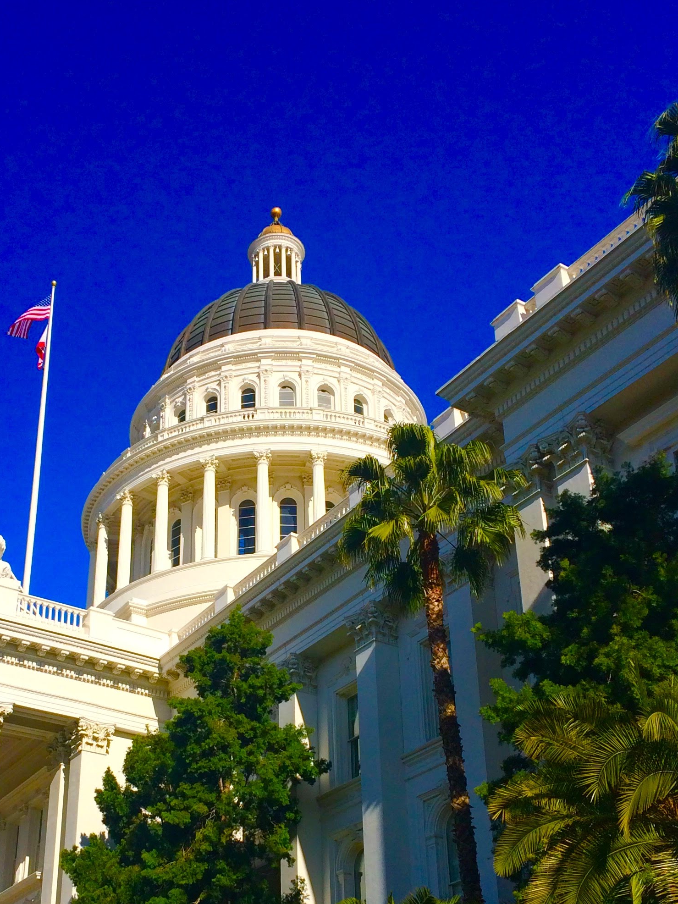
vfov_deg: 39.1
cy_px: 623
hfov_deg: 30.1
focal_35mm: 48
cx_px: 248
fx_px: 1254
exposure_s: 1/3165
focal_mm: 4.15
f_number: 2.2
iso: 32
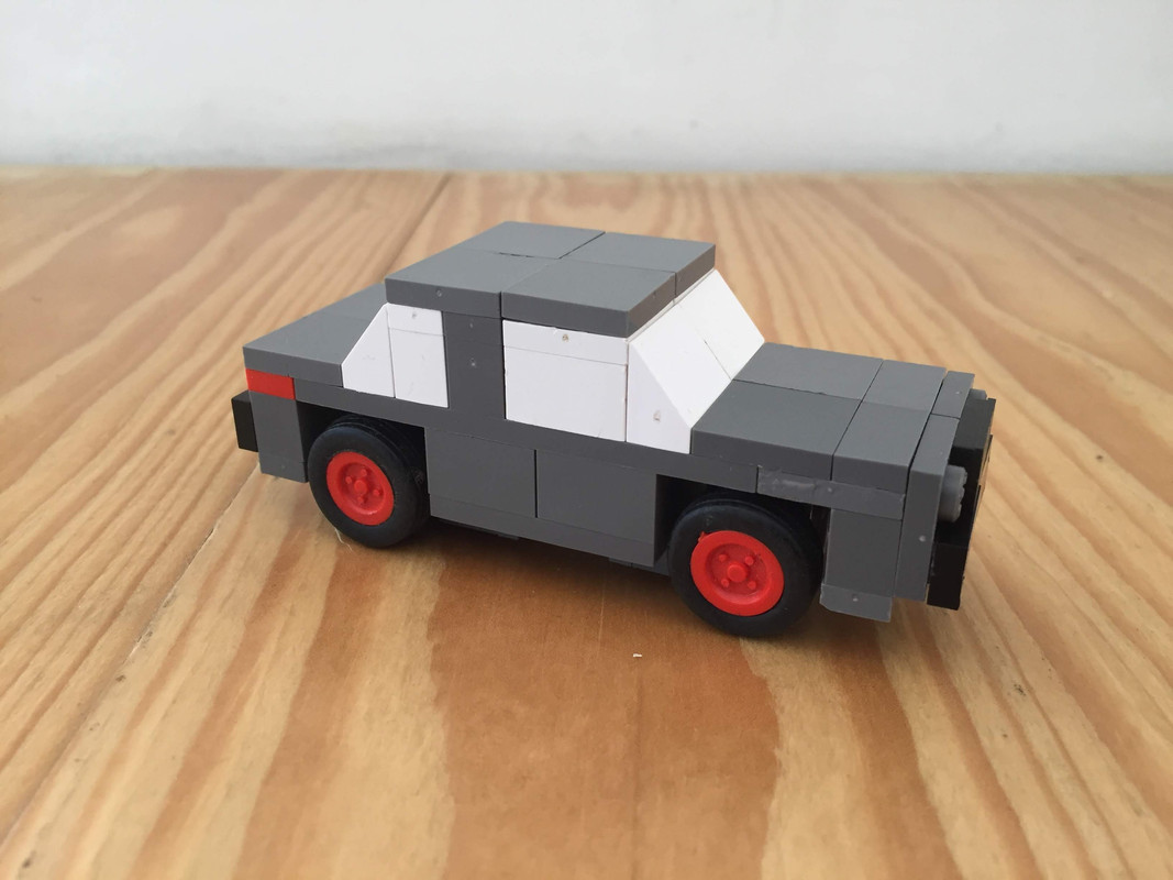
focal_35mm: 29
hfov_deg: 61.7
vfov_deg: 48.2
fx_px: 983
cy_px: 440
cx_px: 586
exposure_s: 1/33
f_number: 2.2
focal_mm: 4.15
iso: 125
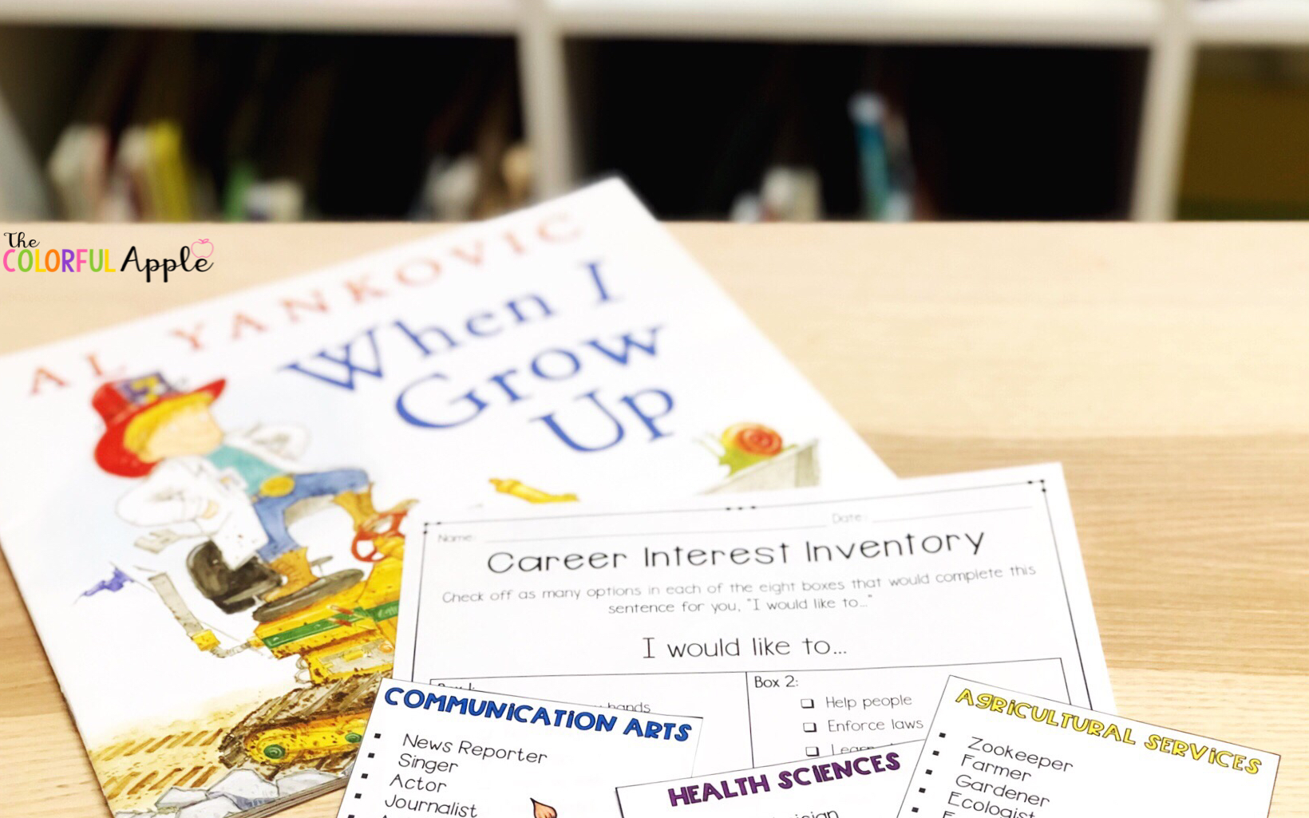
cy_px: 401
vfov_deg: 21.3
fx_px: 2176
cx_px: 651
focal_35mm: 61
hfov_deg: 33.5
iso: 64
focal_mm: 6.6
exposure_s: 1/30
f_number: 2.8
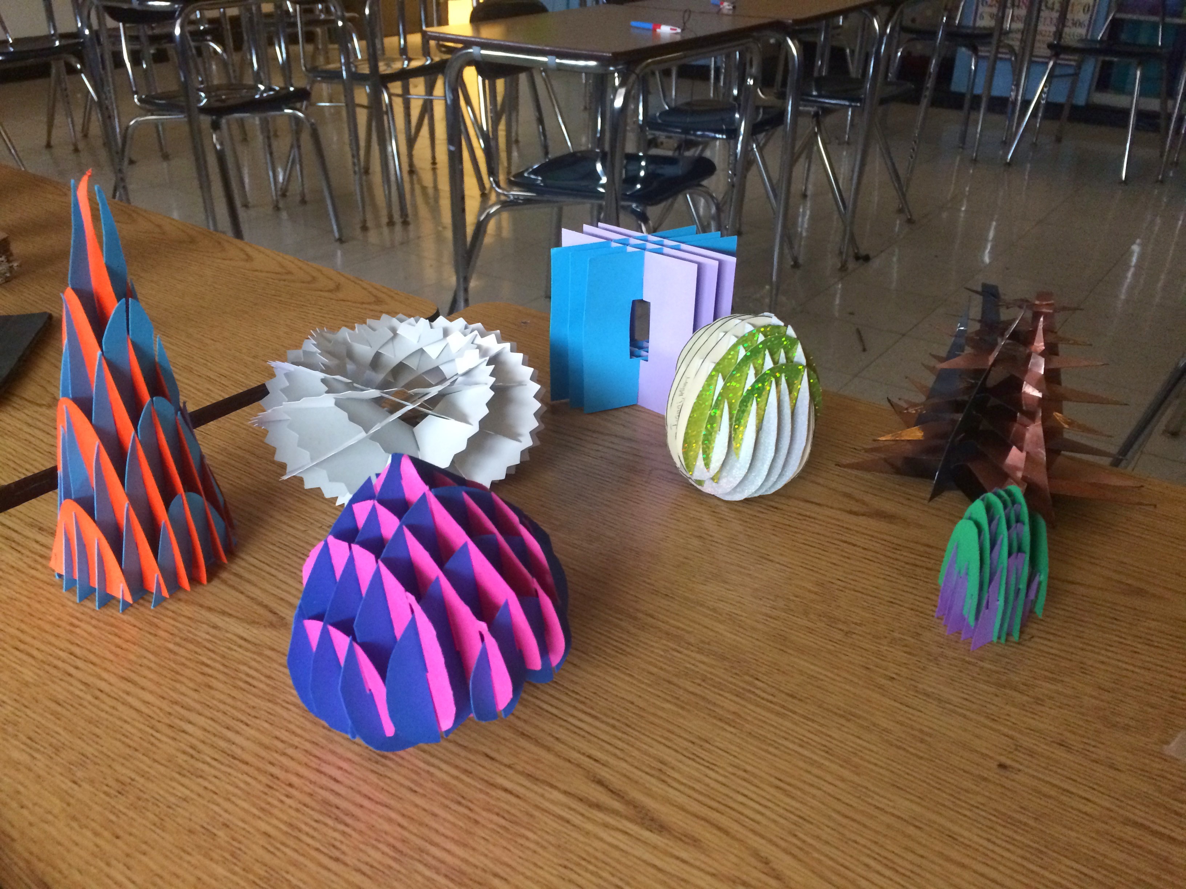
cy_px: 444
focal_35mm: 29
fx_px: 994
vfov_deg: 48.2
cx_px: 593
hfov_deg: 61.7
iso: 320
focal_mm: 4.15
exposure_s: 1/17
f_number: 2.2
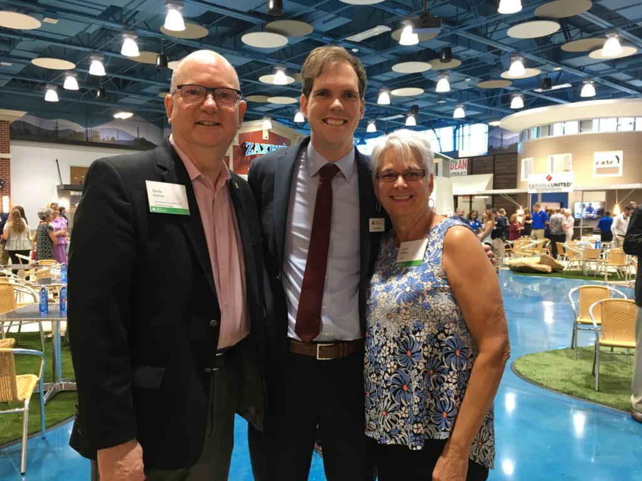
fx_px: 538
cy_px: 240
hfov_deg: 61.7
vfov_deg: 48.2
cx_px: 321
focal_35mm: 29
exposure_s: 1/30
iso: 80
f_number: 2.2
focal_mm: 4.15
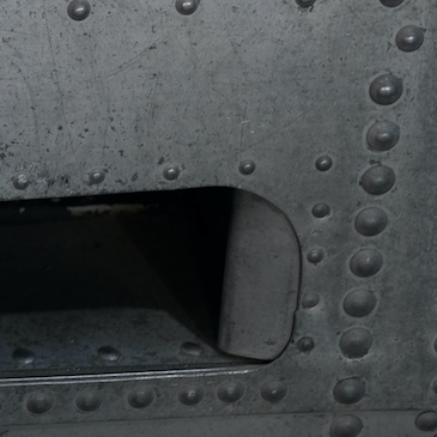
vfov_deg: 10.2
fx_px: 2328
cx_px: -462
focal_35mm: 163
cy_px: -329
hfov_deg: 9.9
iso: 160
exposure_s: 1/140
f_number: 2.8
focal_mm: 23
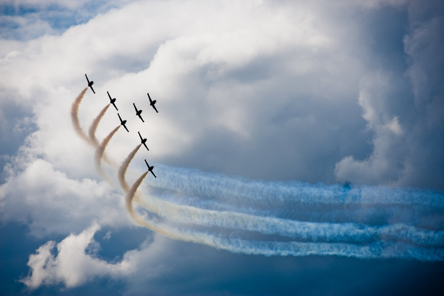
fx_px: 2465
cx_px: 222
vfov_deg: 6.9
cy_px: 148
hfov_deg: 10.3
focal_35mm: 200
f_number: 5.6
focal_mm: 200
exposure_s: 1/2000
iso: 200
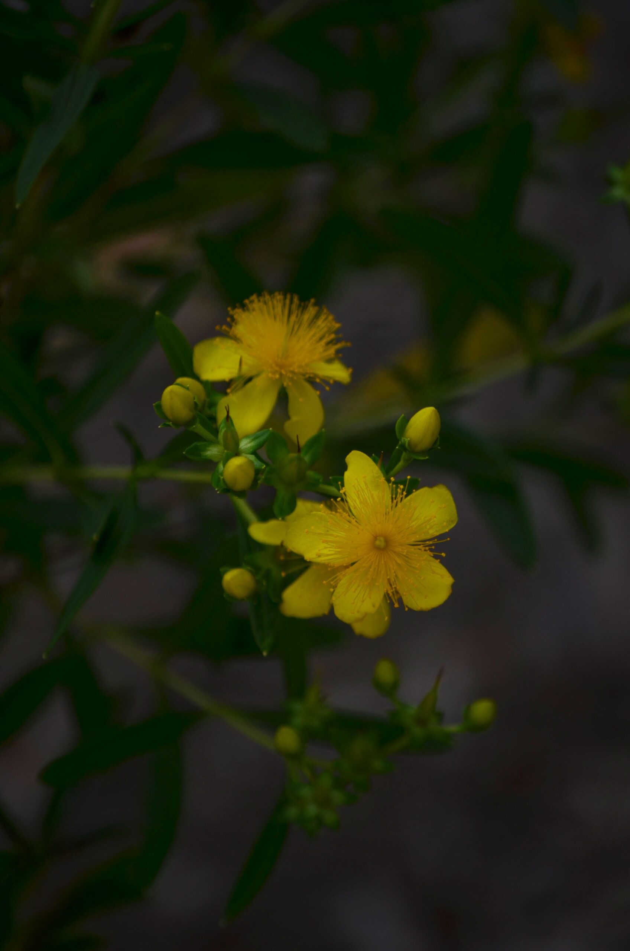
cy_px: 476
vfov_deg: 6.9
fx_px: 7909
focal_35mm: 300
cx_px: 315
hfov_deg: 4.6
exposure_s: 1/1600
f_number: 5.6
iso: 100
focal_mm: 200
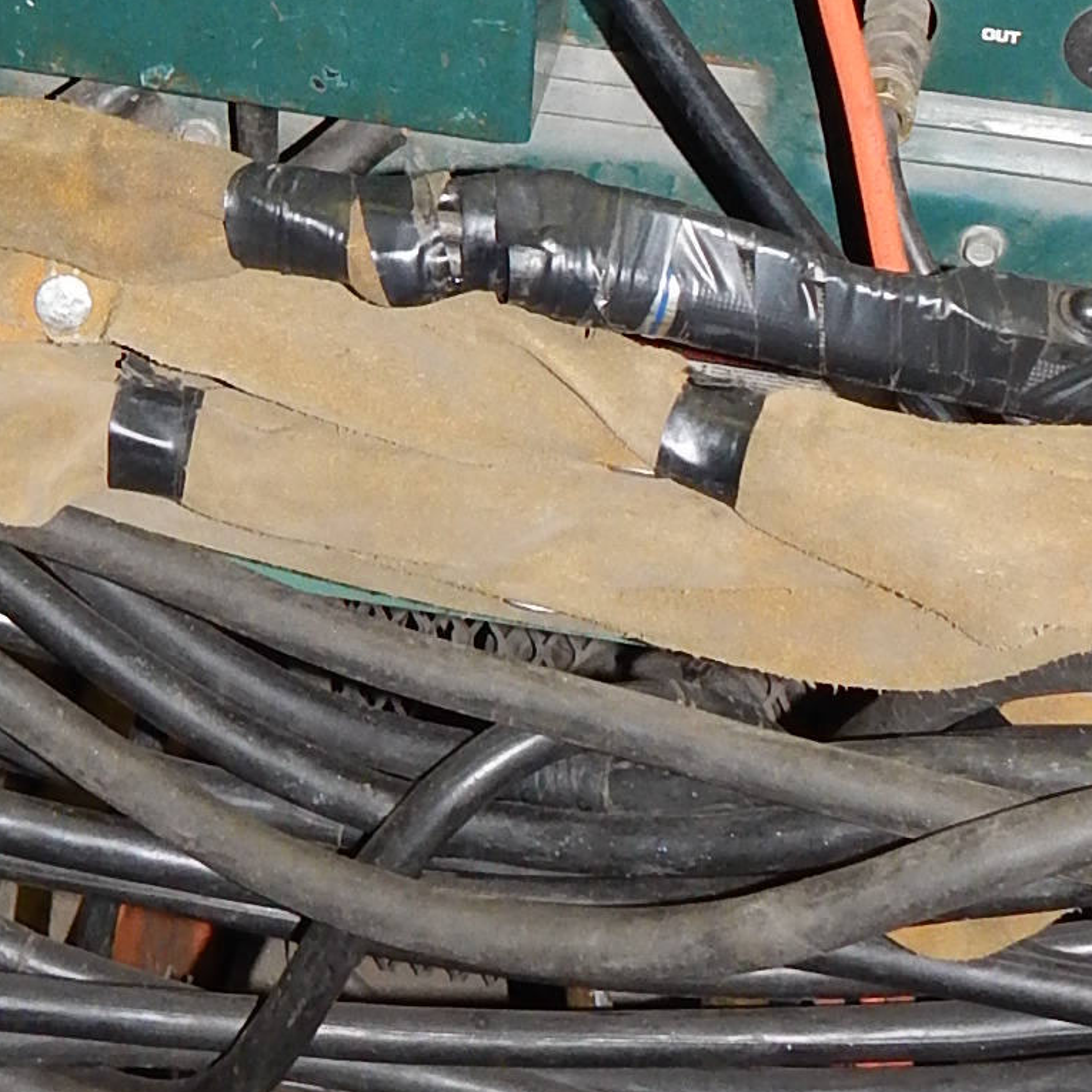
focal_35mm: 83
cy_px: -64
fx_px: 2962
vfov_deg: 20.1
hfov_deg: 20.8
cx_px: 418
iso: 200
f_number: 3
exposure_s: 1/30
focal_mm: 4
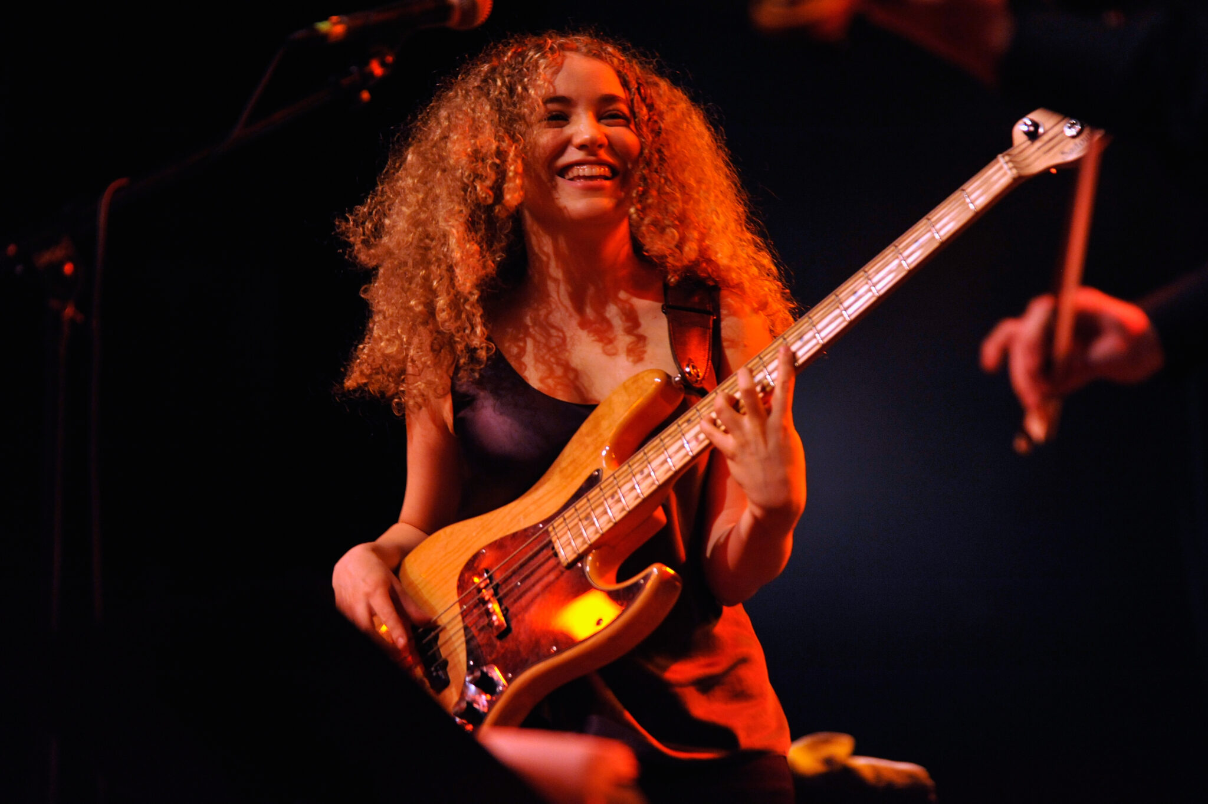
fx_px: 3756
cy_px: 402
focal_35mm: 112
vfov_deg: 12.2
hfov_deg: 18.3
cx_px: 604
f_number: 2.8
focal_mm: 112
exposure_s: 1/160
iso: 3200
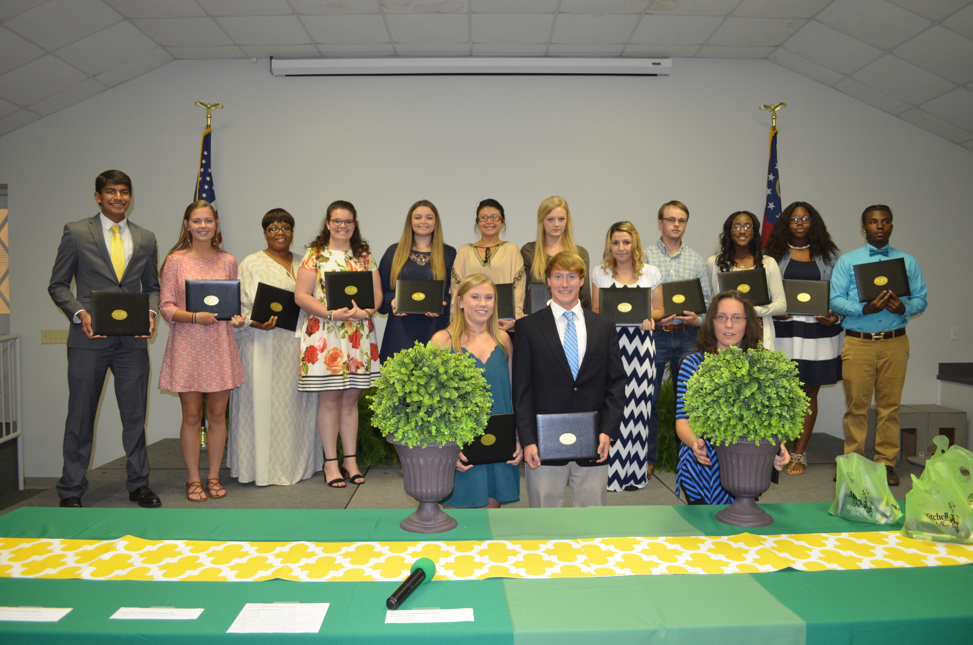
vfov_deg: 47.7
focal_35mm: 27
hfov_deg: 67.5
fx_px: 728
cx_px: 486
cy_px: 322
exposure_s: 1/60
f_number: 3.5
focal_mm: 18
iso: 800
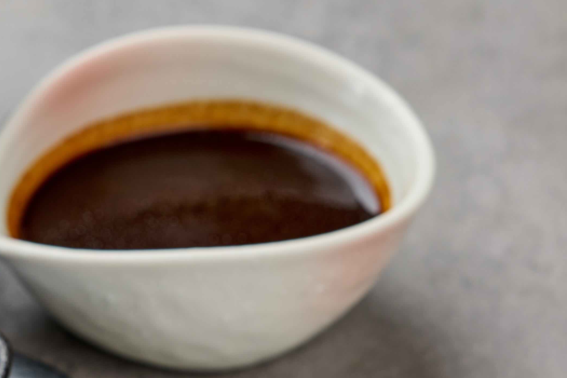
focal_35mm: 334
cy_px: 341
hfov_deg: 6.0
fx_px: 5260
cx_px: -478
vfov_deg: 4.1
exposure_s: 1/200
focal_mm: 85
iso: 64
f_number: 5
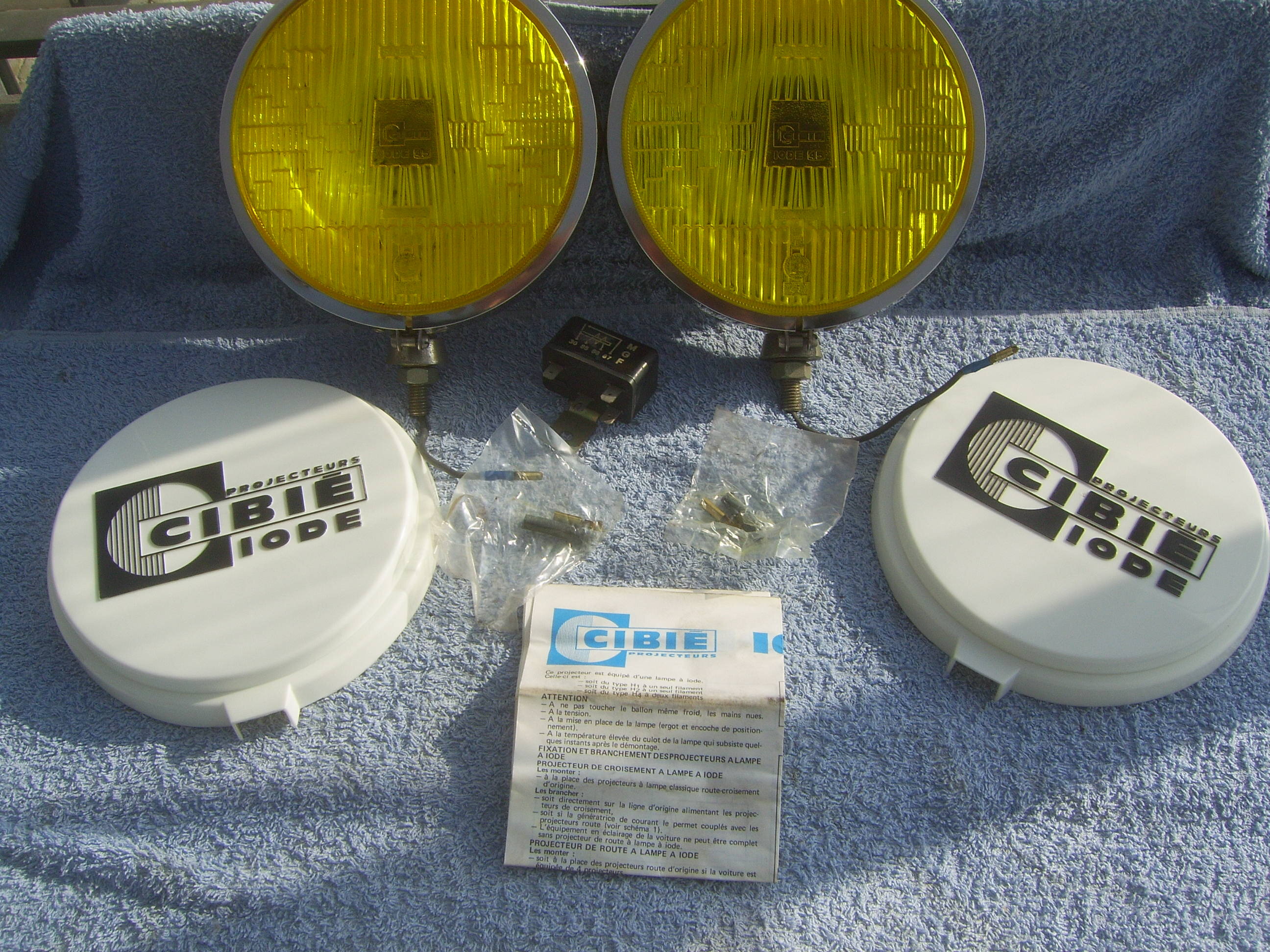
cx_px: 635
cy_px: 476
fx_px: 1394
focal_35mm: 38
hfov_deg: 49.0
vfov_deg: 37.7
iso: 50
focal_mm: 7.8
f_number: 6.4
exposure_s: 1/320
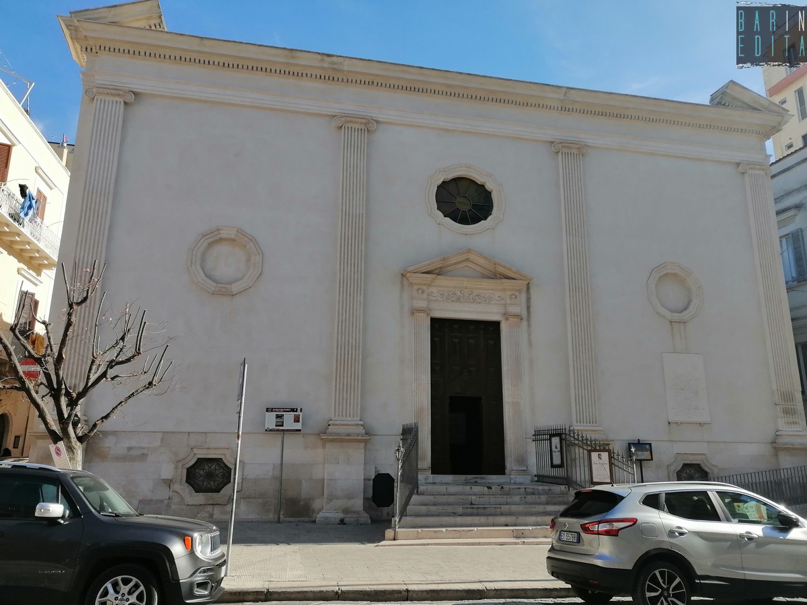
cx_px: 404
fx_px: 606
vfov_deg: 53.1
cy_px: 302
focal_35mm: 26
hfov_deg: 67.3
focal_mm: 3.95
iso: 50
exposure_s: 1/1497
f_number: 1.8
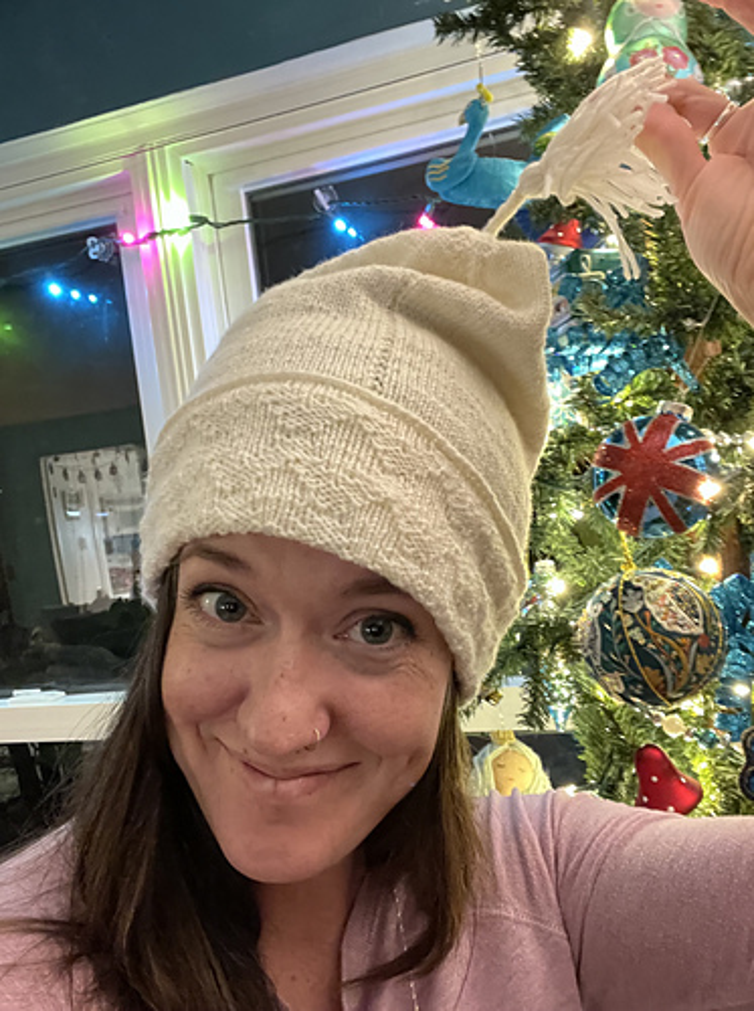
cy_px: 506
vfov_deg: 60.1
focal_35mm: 30
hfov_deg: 46.7
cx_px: 377
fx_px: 874
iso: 1000
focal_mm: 2.71
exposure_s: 1/15
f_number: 2.2
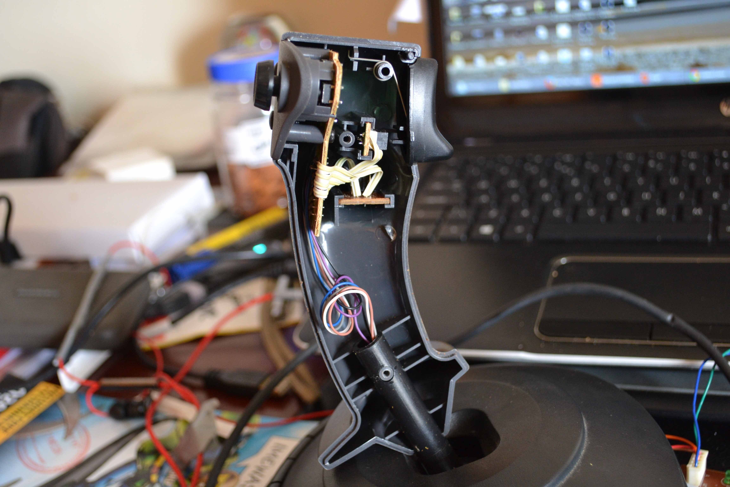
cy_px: 244
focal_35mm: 48
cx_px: 365
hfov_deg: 41.1
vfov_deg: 28.1
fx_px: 973
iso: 900
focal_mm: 32
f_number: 4.8
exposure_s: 1/15
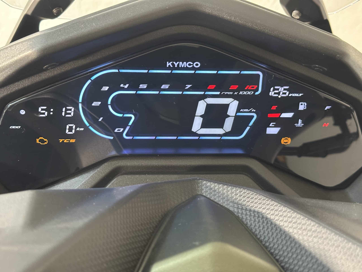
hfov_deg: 39.7
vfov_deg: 30.3
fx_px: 502
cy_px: 136
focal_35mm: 48
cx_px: 181
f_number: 1.78
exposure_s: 1/25
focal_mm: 6.86
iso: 400
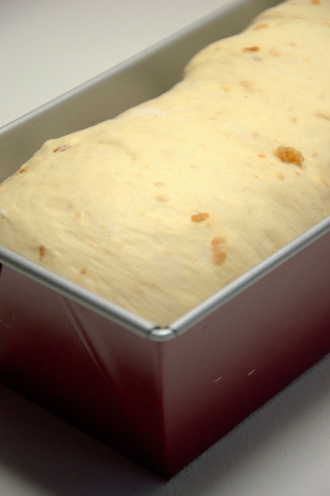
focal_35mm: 135
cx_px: 165
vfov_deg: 15.2
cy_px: 248
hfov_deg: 10.1
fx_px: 1860
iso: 400
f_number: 5.6
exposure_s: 1/25
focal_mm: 90
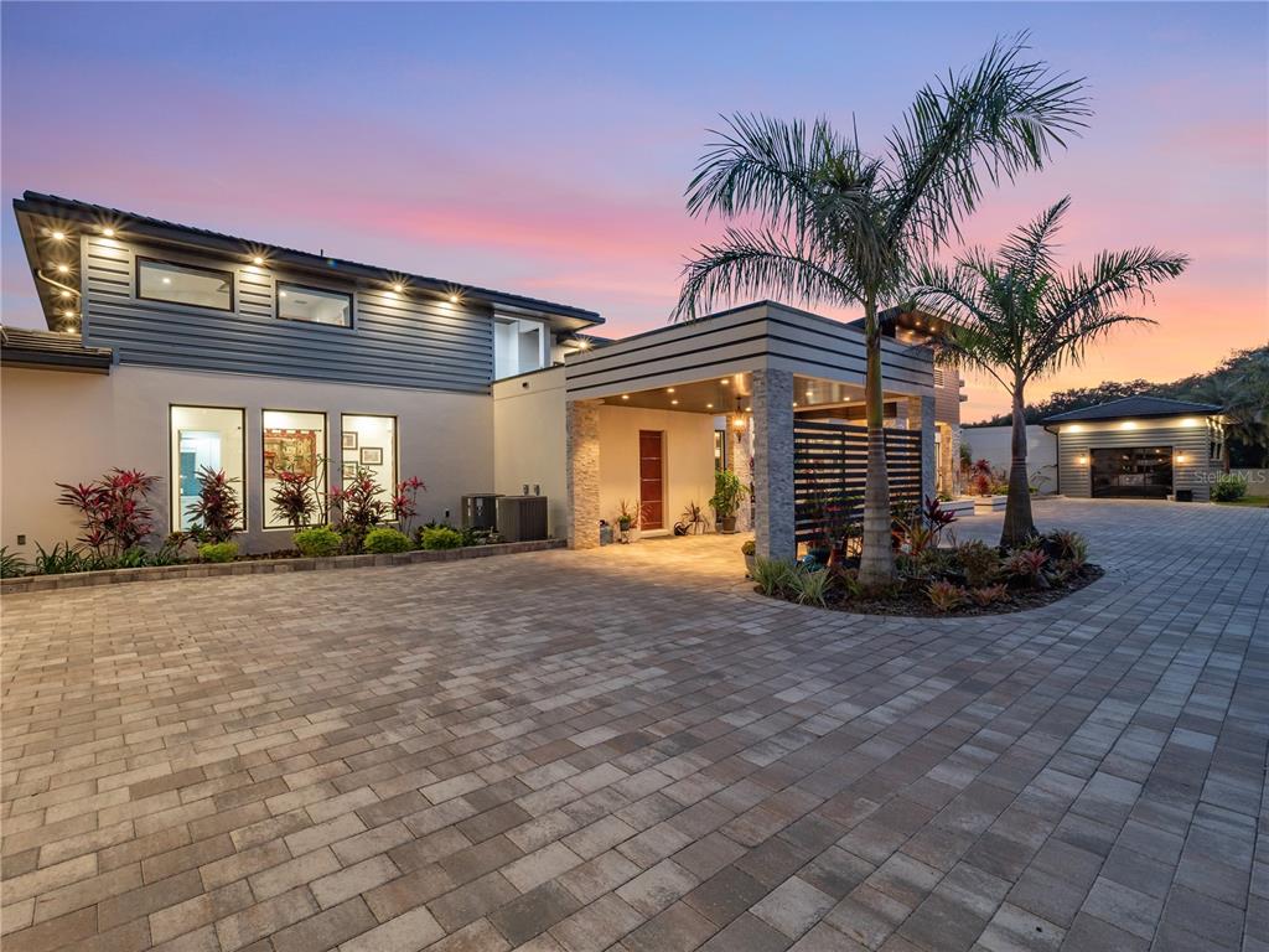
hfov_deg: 94.5
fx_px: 587
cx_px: 634
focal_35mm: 16
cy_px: 476
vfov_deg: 78.1
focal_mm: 8
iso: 200
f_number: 9
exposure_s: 1.3
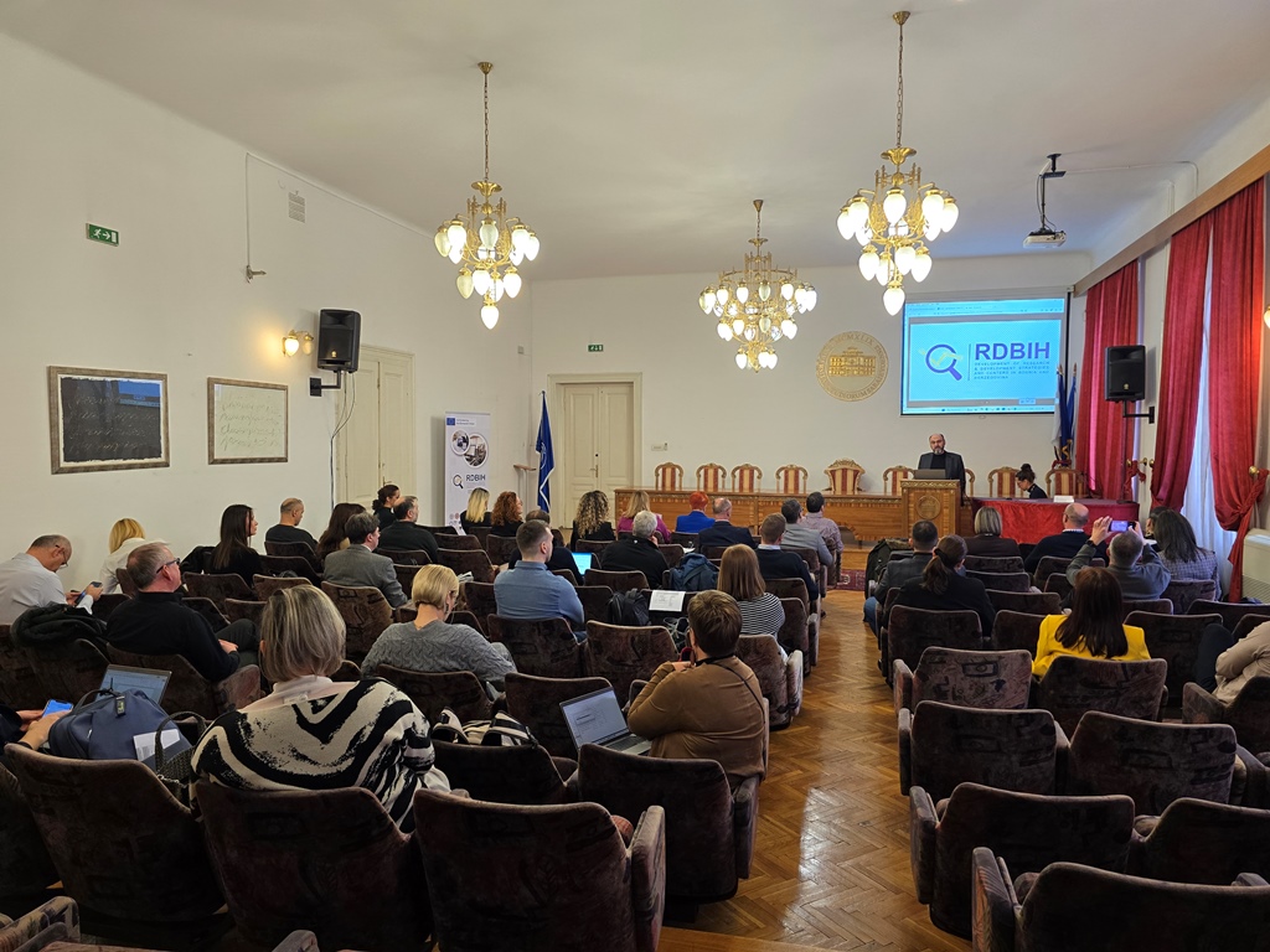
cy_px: 476
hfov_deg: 73.9
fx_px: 844
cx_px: 635
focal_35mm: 23
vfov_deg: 58.9
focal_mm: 6.3
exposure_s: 1/100
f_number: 1.7
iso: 160
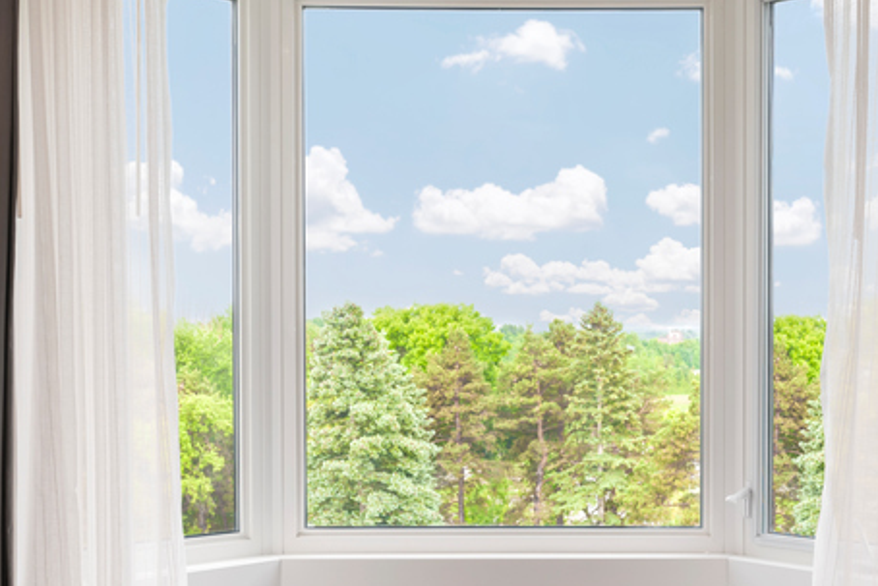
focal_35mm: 51
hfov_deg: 38.8
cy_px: 366
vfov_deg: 26.4
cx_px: 511
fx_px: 1244
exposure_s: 1/8
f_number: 7.1
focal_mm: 32
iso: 200
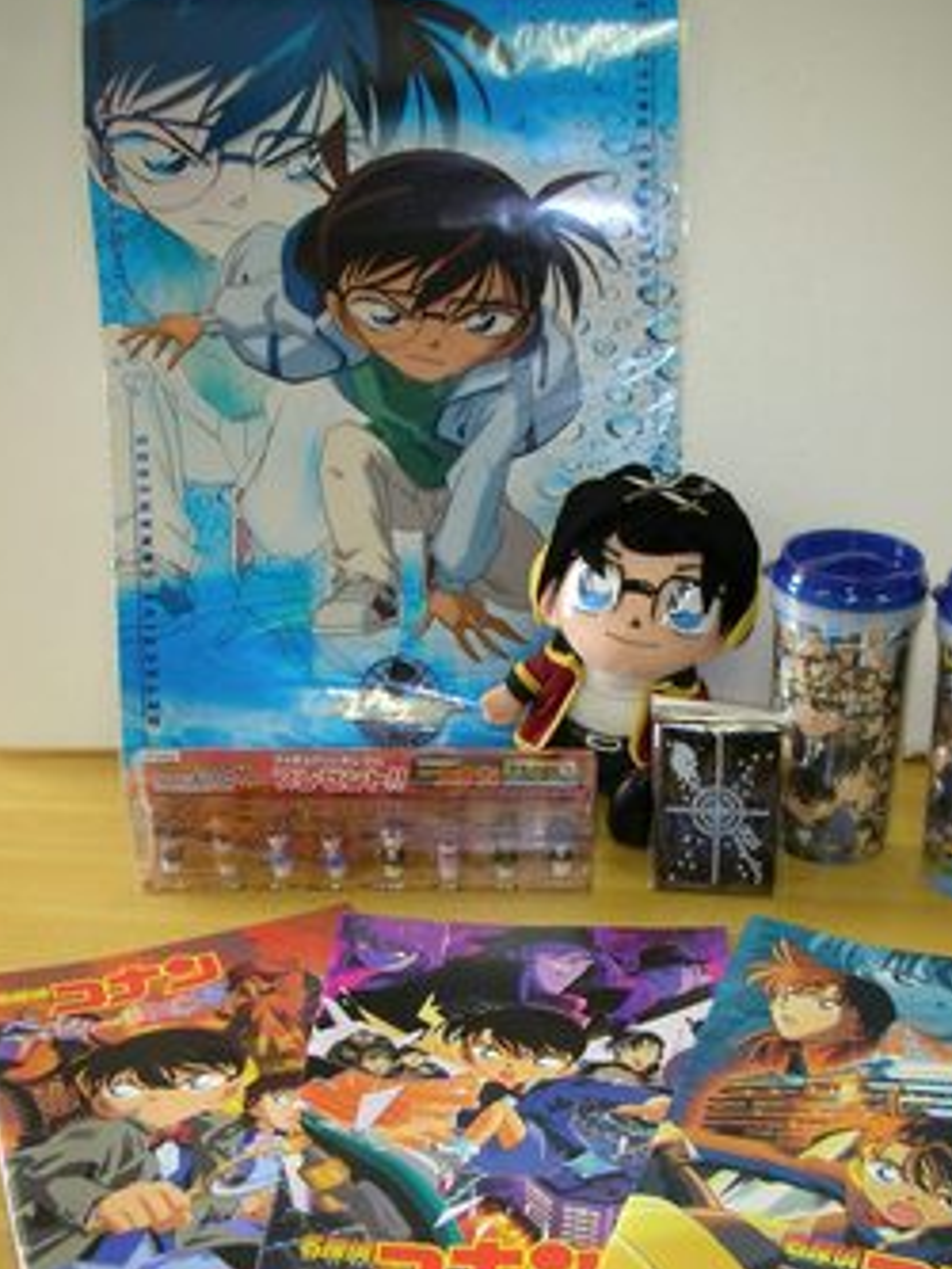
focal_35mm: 42
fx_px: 1539
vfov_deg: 44.7
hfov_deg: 34.3
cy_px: 701
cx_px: 548
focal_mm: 5.8
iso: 50
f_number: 3
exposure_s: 1/30
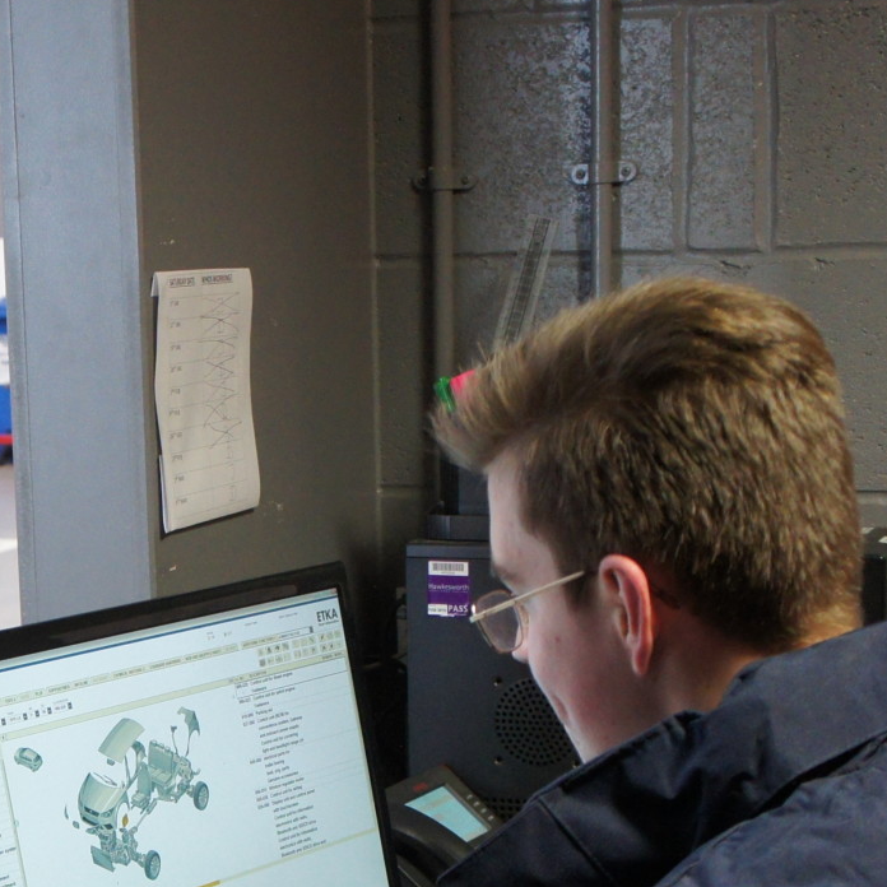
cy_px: 768
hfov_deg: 19.1
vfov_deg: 19.0
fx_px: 2609
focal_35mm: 90
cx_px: 152
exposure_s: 1/125
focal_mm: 24
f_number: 4
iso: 1600
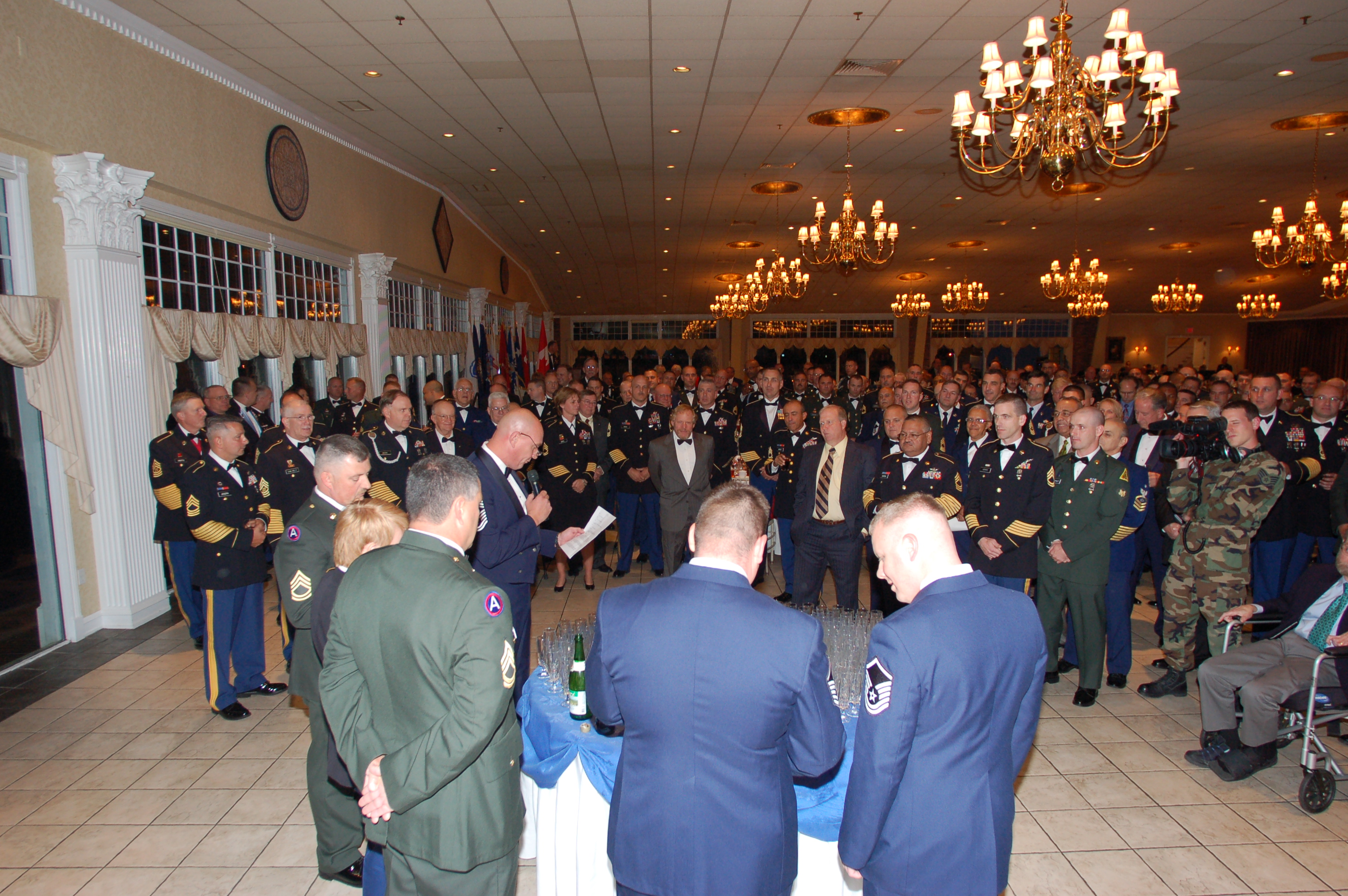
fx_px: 786
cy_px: 448
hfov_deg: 81.3
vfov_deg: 59.4
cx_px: 674
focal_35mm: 21
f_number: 4
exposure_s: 1/60
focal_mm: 14
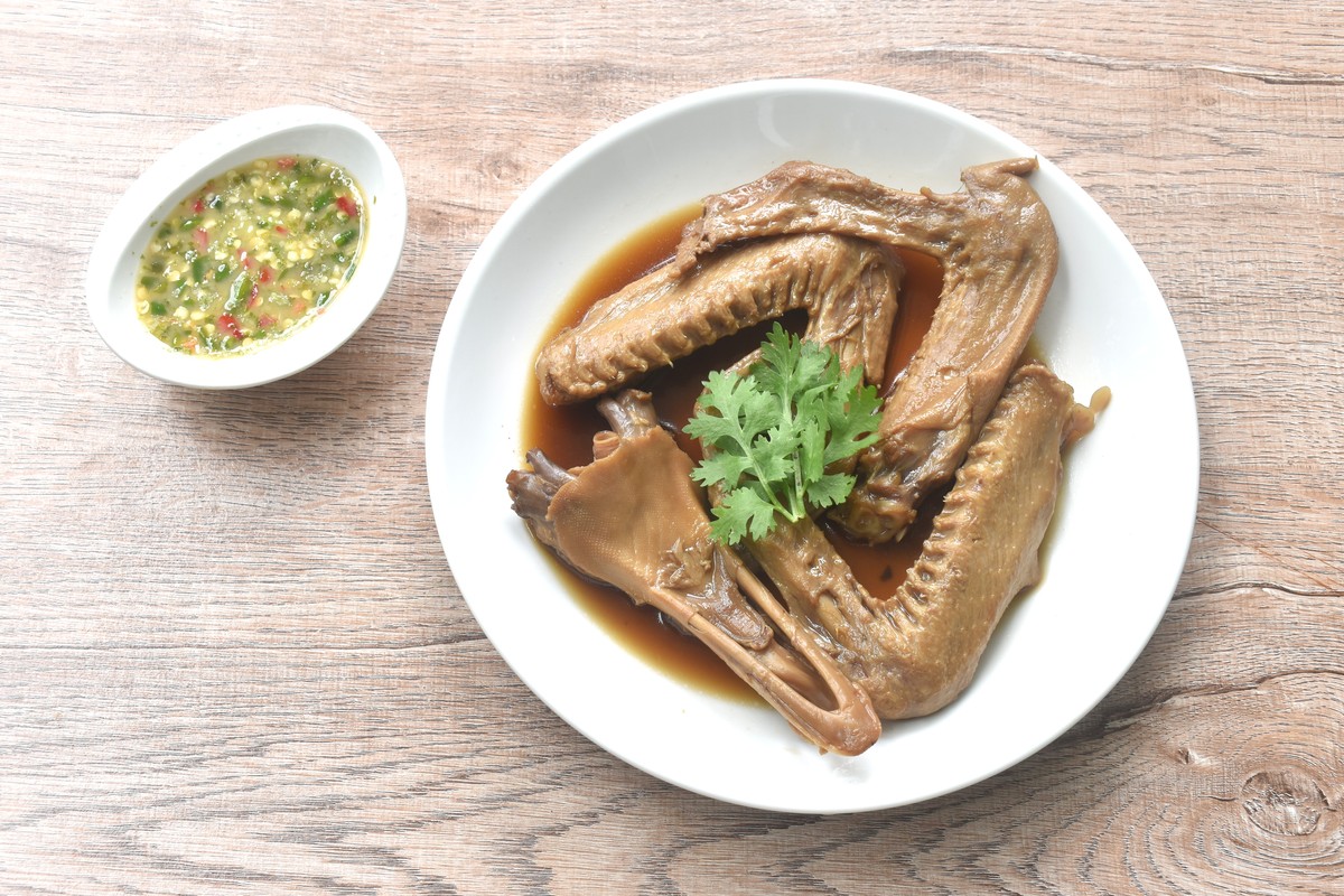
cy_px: 448
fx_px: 1680
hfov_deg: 43.6
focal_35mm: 45
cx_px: 672
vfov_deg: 29.9
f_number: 8
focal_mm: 30
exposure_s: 1/6
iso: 100
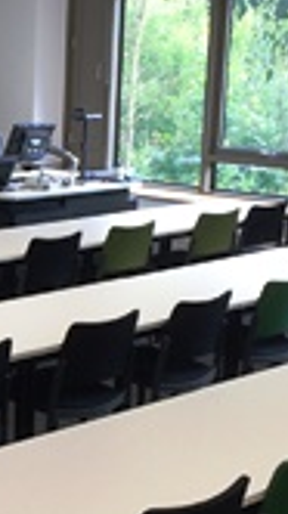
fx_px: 1185
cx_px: -125
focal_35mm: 87
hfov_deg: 13.2
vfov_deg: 24.5
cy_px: 293
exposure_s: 1/50
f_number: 2.2
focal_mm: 4.15
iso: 40
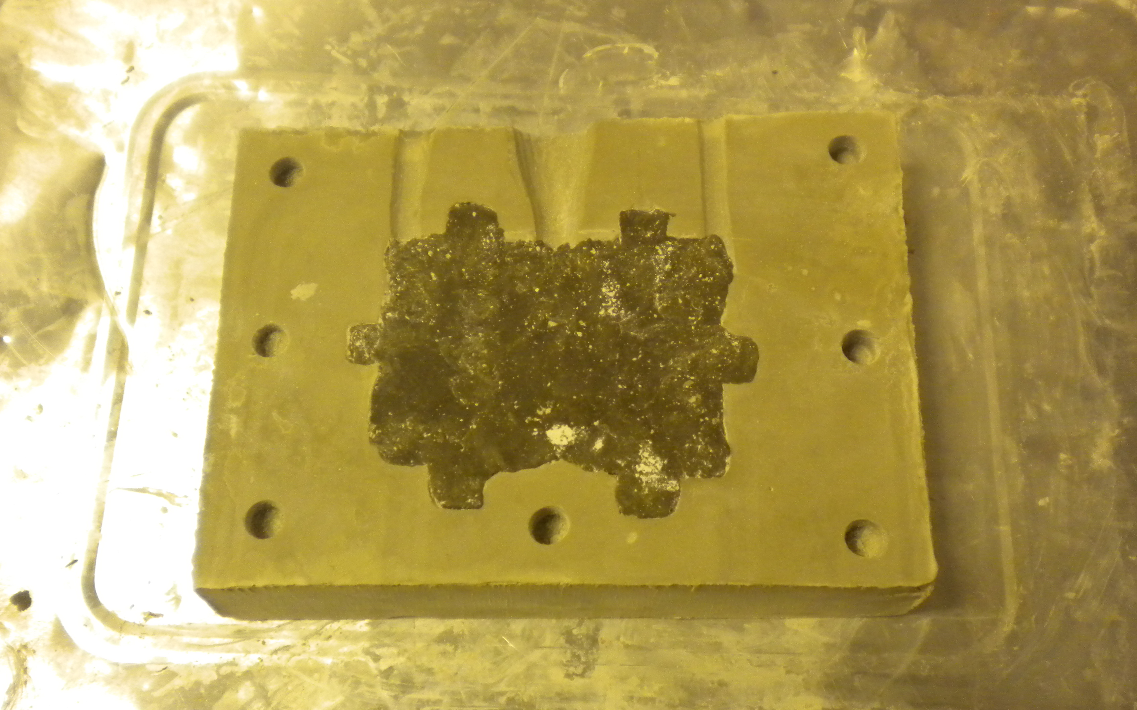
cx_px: 575
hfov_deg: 49.3
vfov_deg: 32.0
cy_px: 363
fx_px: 1239
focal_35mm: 40
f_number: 3.1
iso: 400
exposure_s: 1/36
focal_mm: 6.3
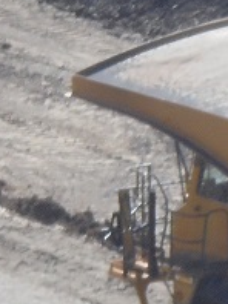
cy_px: 435
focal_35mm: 814
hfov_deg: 1.8
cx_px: 726
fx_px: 7164
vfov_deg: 2.4
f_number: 6.5
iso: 160
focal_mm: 27.6
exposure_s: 1/250
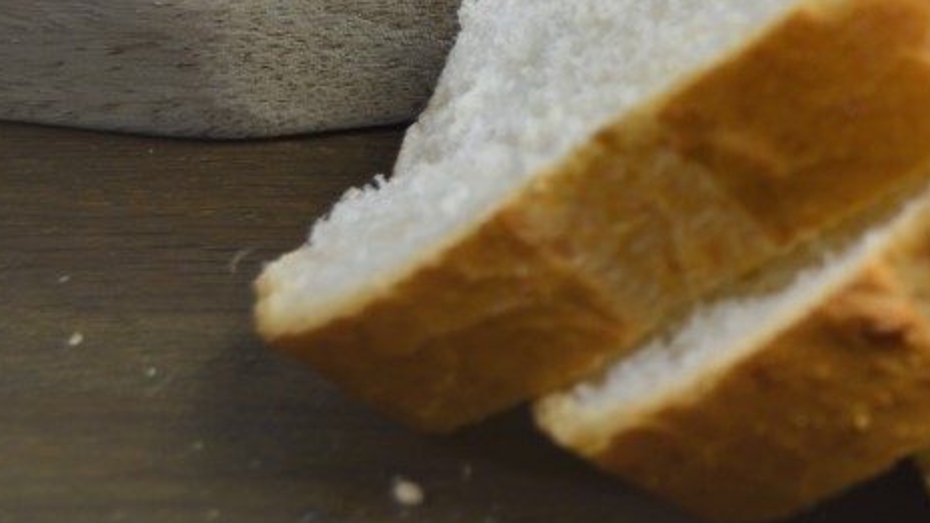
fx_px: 2794
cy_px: -196
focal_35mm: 113
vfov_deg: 10.4
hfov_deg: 17.9
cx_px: 1133
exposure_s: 1/15
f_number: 5.6
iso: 100
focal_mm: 29
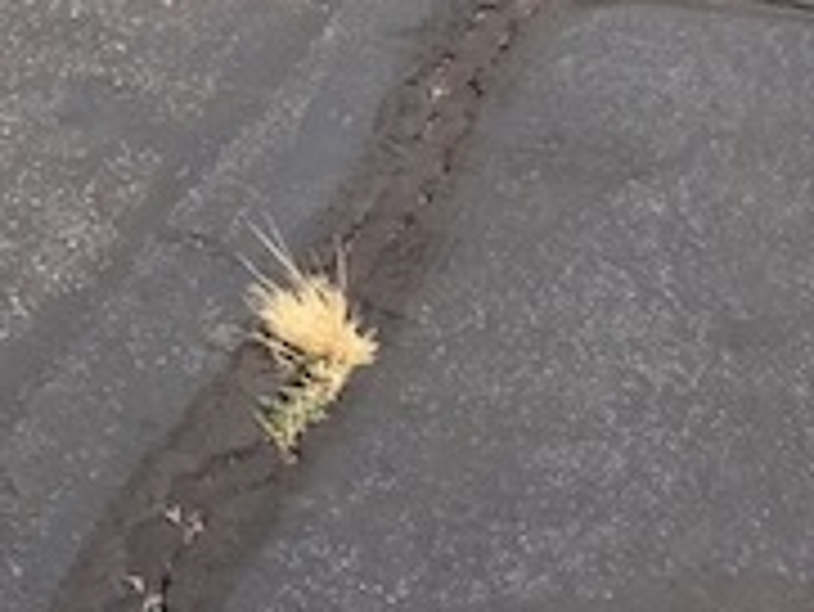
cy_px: -675
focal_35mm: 128
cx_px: -409
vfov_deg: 10.5
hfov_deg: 14.4
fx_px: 3012
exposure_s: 1/2137
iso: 25
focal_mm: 4.15
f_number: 2.2
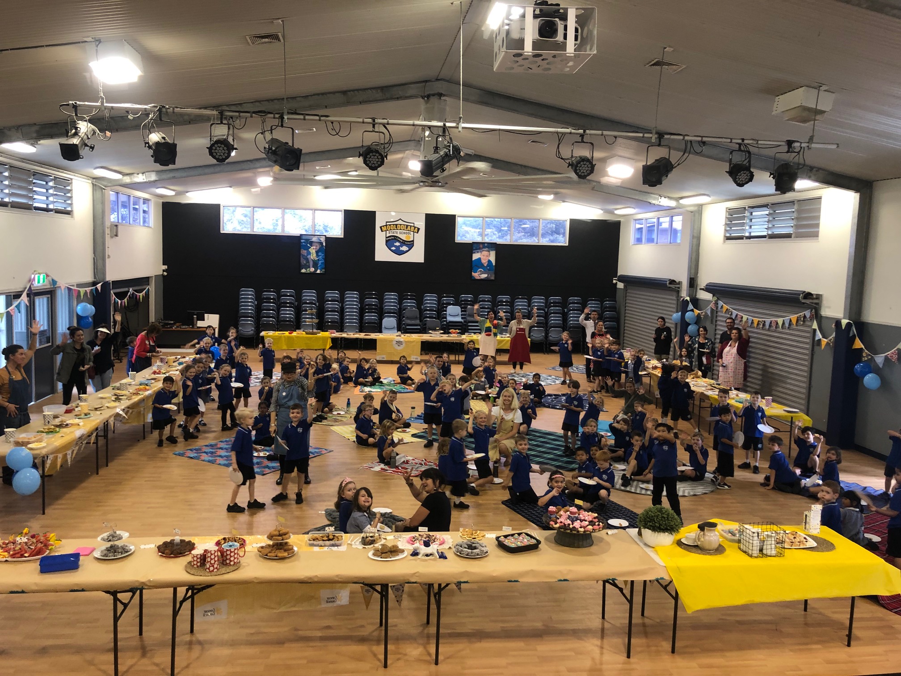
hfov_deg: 63.4
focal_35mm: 28
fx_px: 729
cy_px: 338
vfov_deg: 49.7
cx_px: 450
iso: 40
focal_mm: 4
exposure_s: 1/20
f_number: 1.8
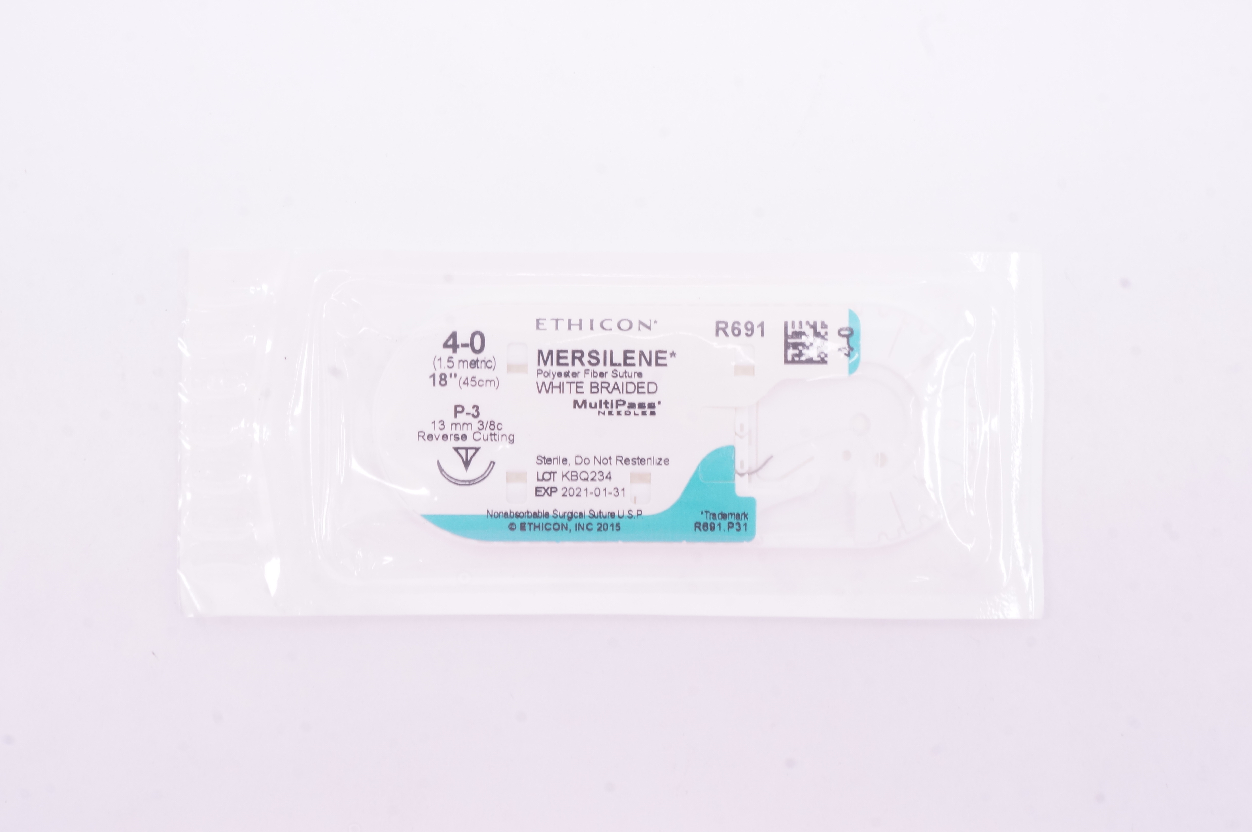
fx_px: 1772
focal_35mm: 51
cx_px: 626
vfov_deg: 26.4
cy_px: 416
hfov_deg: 38.9
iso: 800
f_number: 18
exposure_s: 1/13
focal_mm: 34
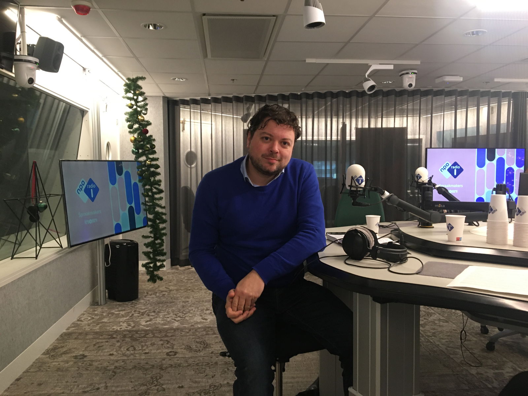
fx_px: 442
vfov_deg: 48.2
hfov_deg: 61.7
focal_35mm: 29
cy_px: 198
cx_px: 264
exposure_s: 1/33
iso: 160
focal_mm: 4.15
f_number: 2.2
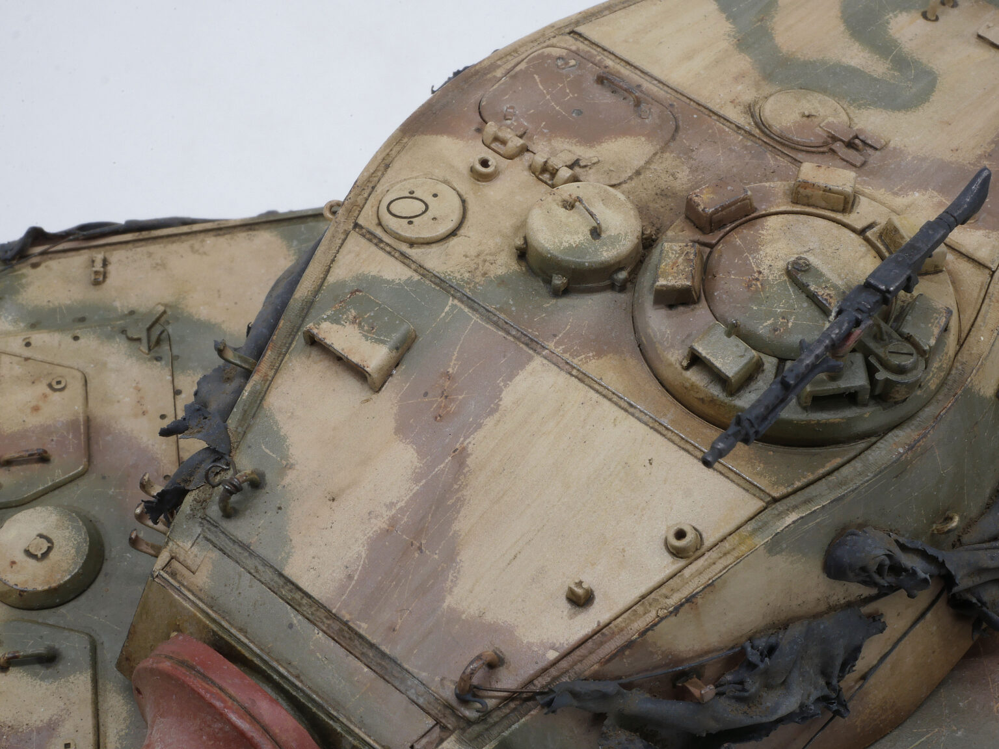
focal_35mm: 60
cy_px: 374
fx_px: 1732
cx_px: 500
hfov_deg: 32.2
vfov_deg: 24.4
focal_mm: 30
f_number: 22
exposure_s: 1/2
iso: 200
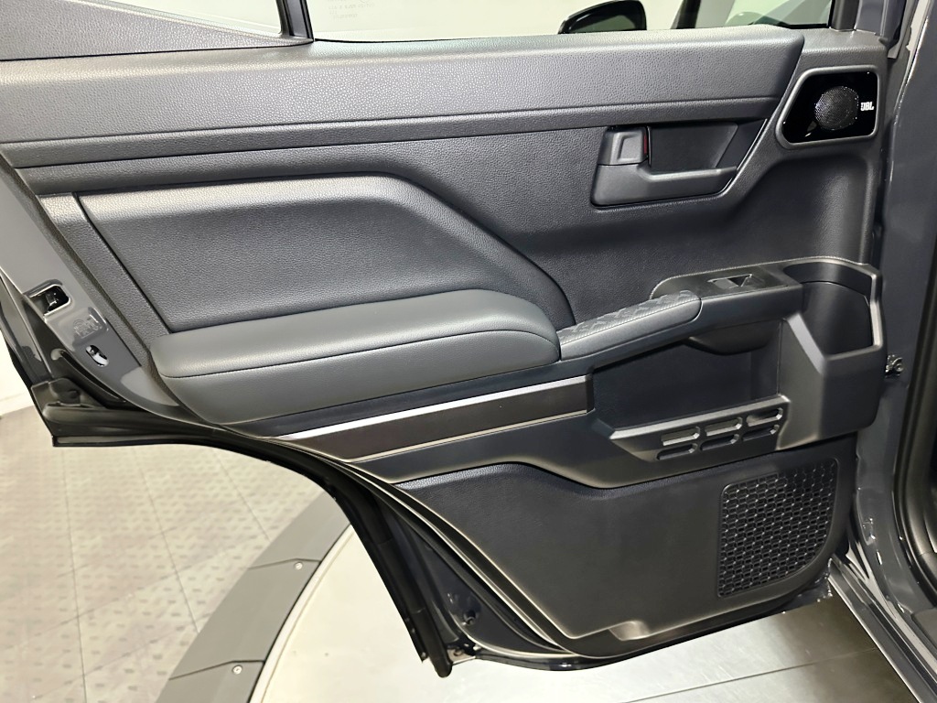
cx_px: 468
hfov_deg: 71.6
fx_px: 650
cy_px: 352
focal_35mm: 24
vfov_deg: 56.8
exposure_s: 1/40
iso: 800
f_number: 1.78
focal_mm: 6.86
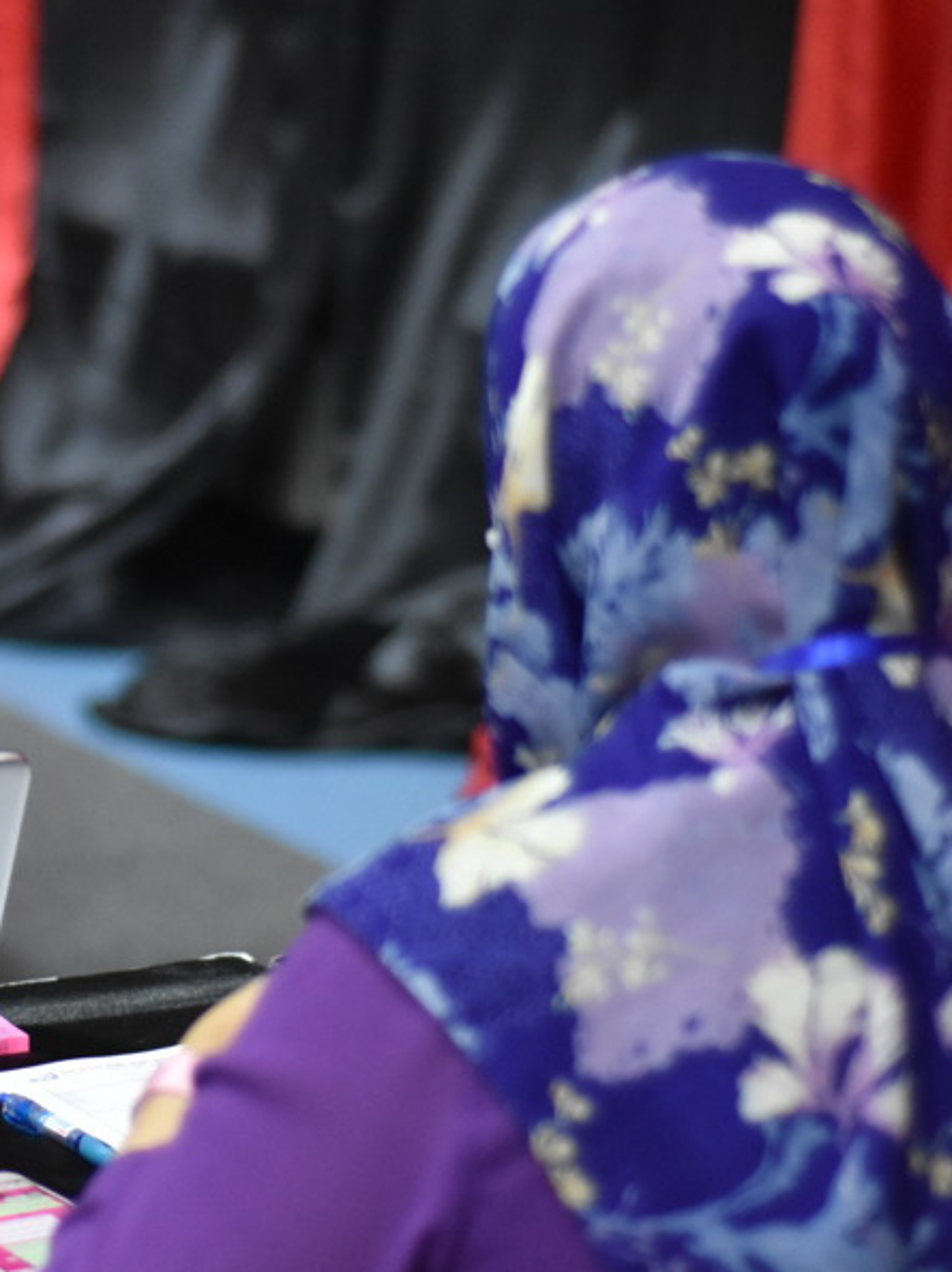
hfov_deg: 10.5
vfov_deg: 14.1
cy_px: 508
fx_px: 5139
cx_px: 58
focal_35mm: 140
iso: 2500
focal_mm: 50
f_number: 1.8
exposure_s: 1/160
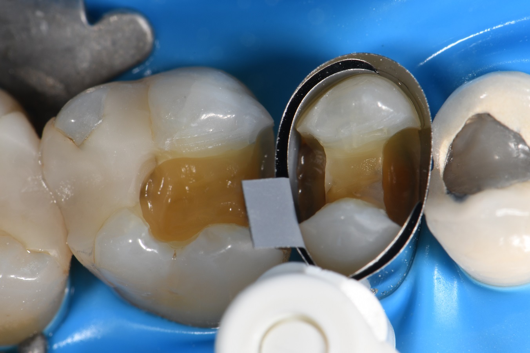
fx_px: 2310
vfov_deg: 8.7
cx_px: 265
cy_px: 176
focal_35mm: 157
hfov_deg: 13.1
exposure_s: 1/160
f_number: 32
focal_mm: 105
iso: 200
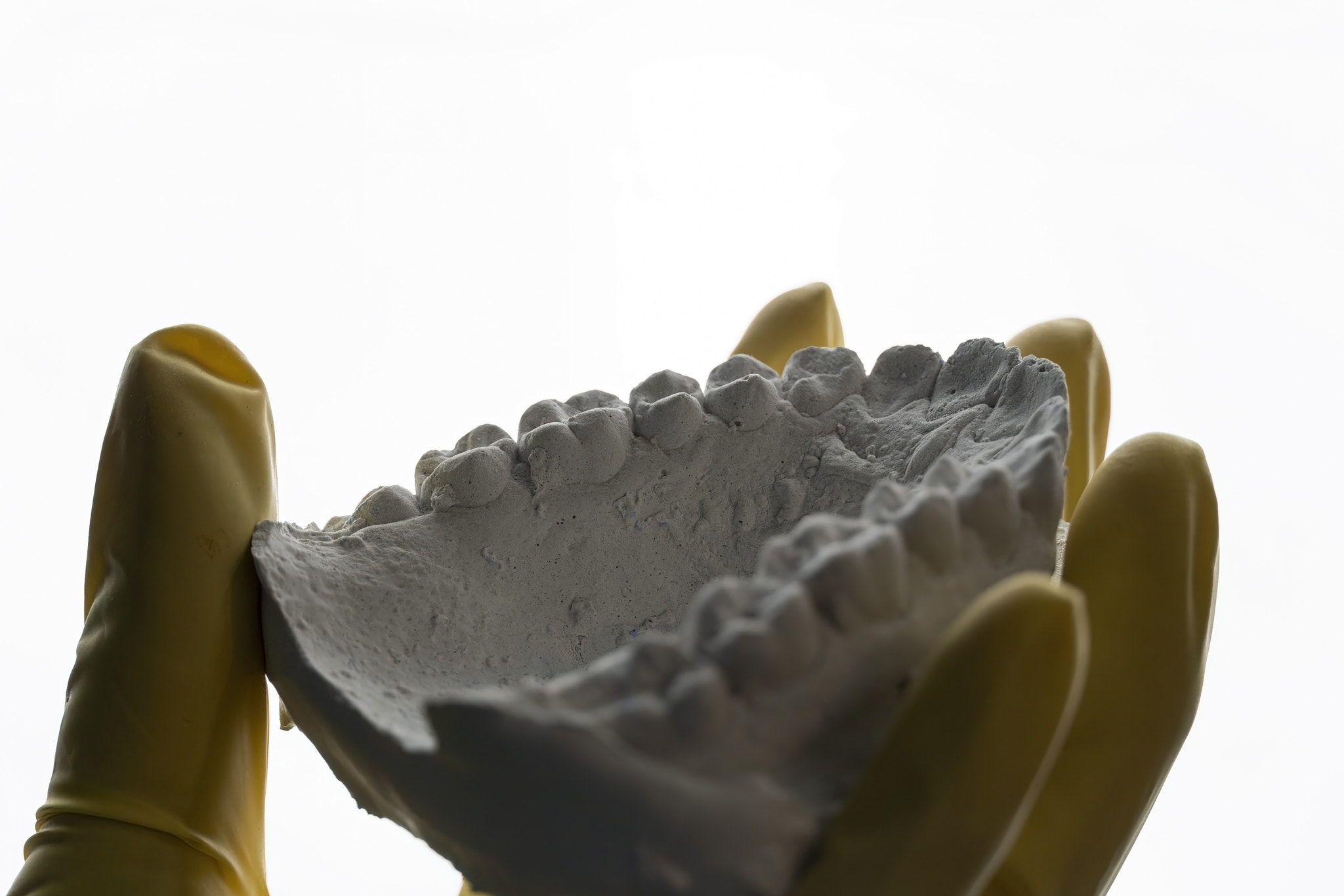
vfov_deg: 12.2
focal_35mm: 112
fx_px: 4199
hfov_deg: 18.2
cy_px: 448
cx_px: 672
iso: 160
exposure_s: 1/125
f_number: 5.6
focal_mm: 75
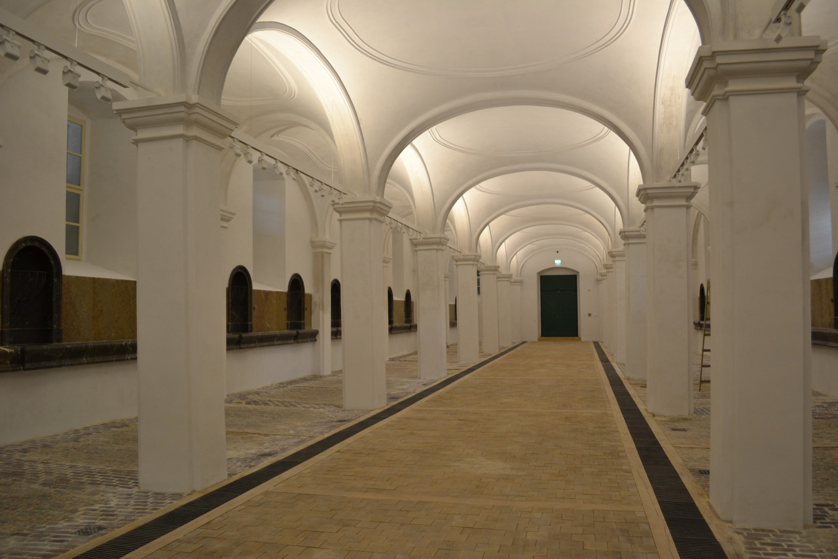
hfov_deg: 67.4
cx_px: 419
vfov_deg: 47.9
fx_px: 628
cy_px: 280
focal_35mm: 27
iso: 400
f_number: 3.5
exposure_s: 1/30
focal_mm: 18
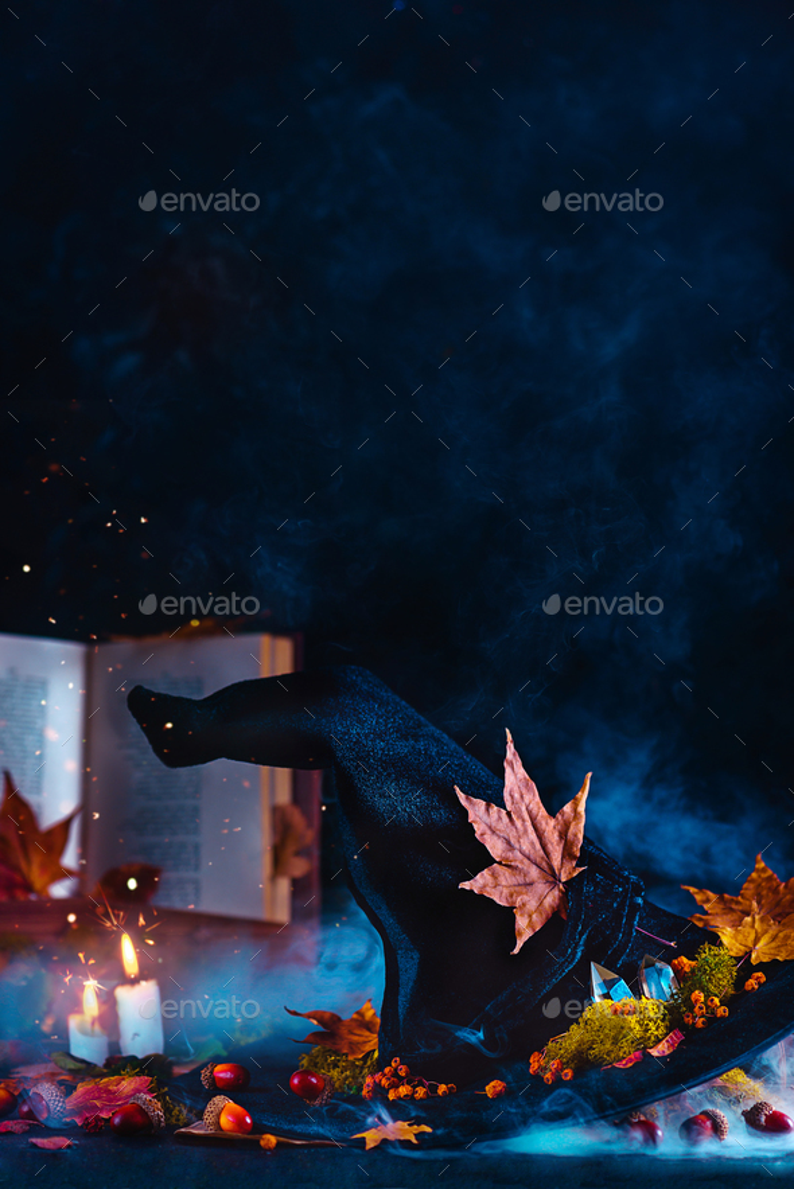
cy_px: 594
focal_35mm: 105
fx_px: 3471
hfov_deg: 13.1
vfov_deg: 19.5
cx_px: 397
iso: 160
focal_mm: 105
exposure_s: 1/160
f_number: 5
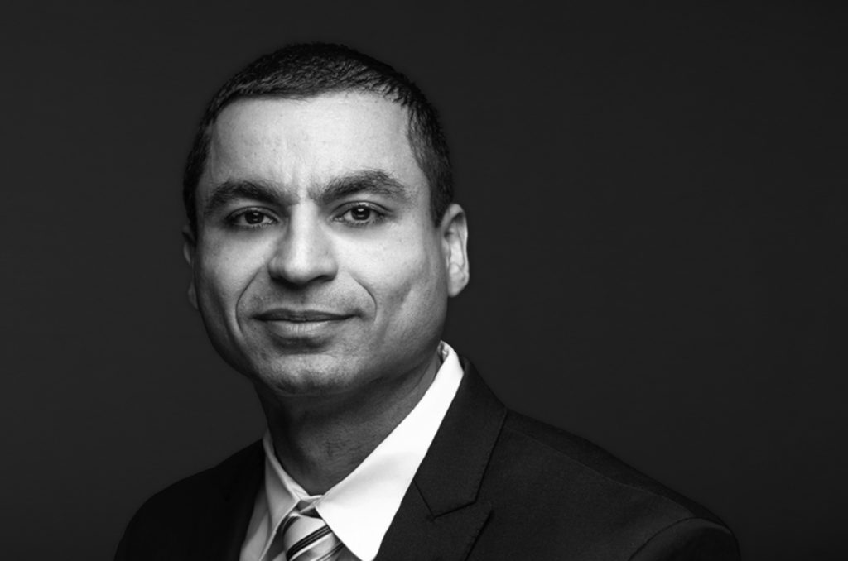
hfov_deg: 21.0
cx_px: 424
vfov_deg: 14.0
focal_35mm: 98
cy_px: 280
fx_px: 2292
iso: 200
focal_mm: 65
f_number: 14
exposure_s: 1/125
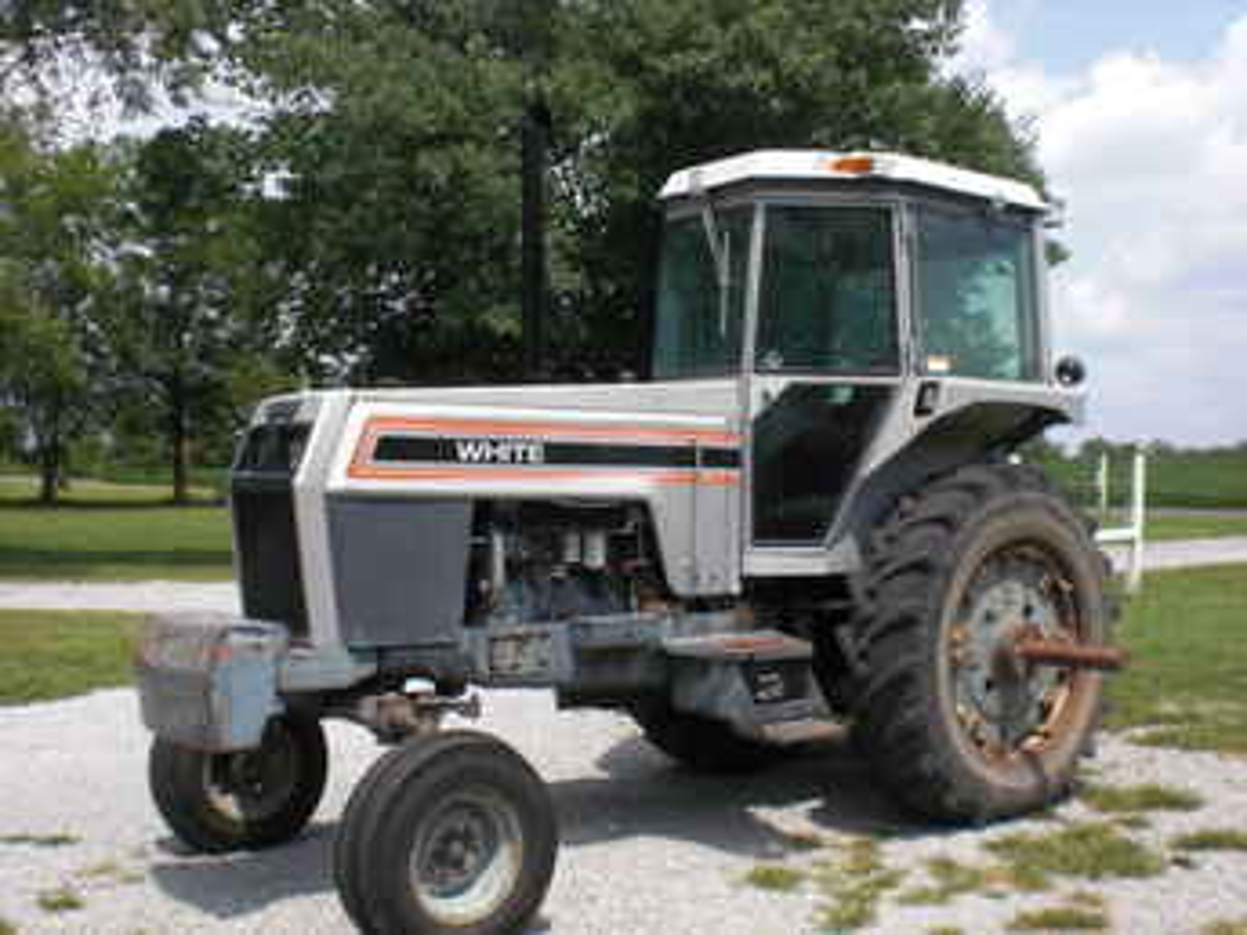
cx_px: 624
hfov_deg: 49.0
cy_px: 468
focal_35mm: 38
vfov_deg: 37.7
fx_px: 1369
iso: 64
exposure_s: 1/320
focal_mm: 6.3
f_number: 5.6
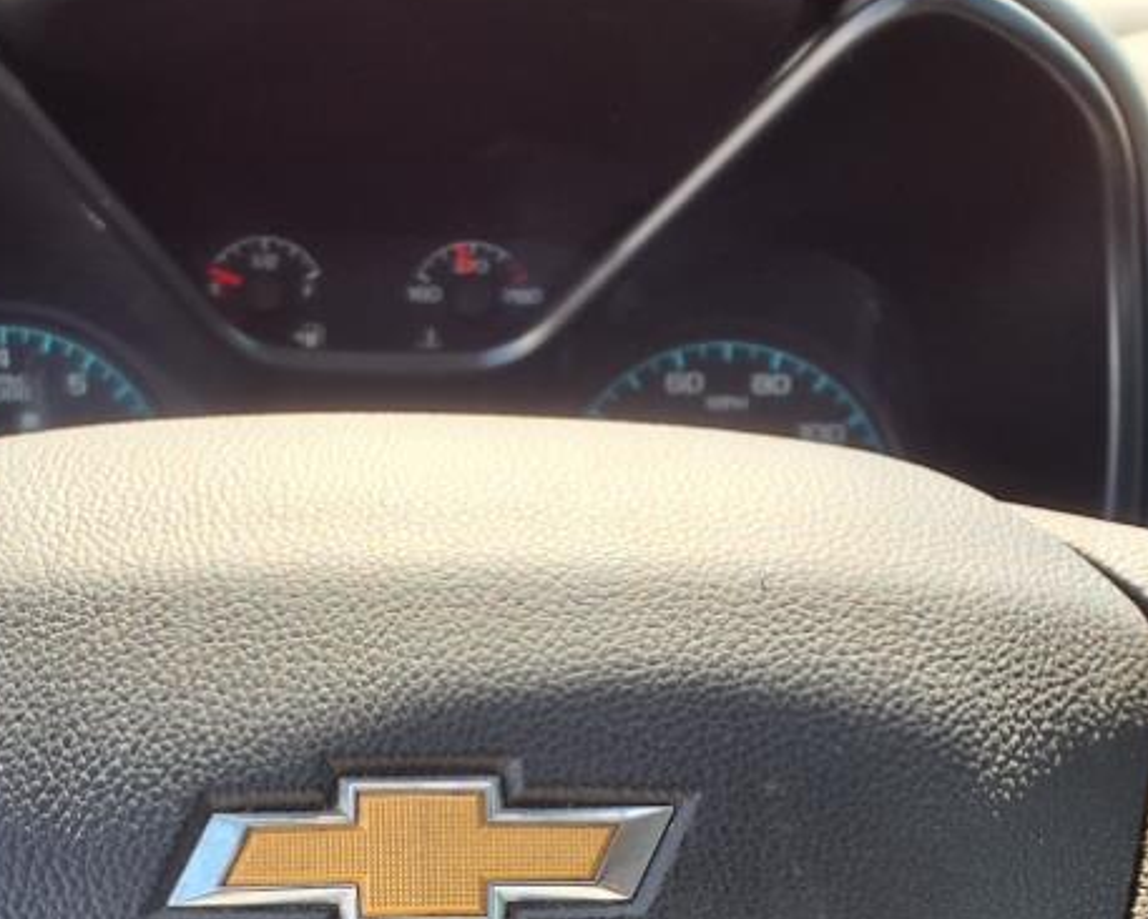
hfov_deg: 31.6
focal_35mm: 59
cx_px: 367
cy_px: 886
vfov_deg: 24.8
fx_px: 2005
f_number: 1.9
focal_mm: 3.58
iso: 40
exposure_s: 1/154
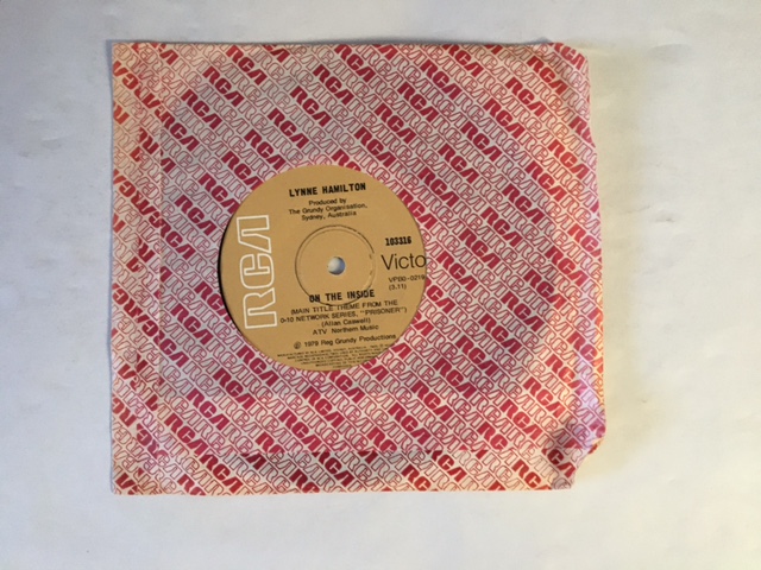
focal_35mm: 29
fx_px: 638
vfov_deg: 48.2
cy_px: 285
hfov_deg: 61.7
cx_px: 380
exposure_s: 1/17
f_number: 2.2
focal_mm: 4.15
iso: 200
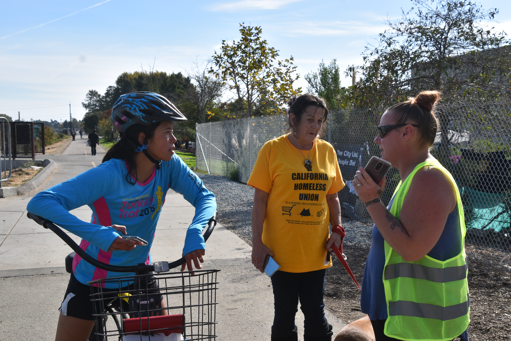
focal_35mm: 45
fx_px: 639
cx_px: 256
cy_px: 170
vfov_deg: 29.9
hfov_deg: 43.6
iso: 200
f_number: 10
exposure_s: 1/400
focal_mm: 30
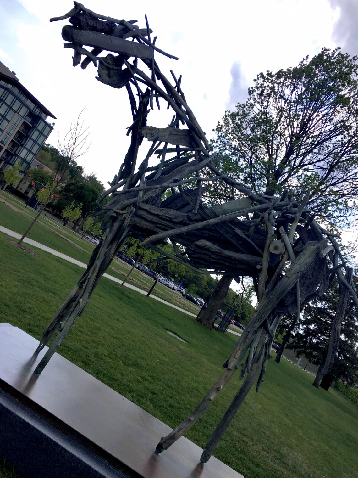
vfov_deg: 58.3
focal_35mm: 31
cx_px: 186
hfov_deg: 45.4
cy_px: 247
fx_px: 428
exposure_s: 1/1282
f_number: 2.2
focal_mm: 4.15
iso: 25
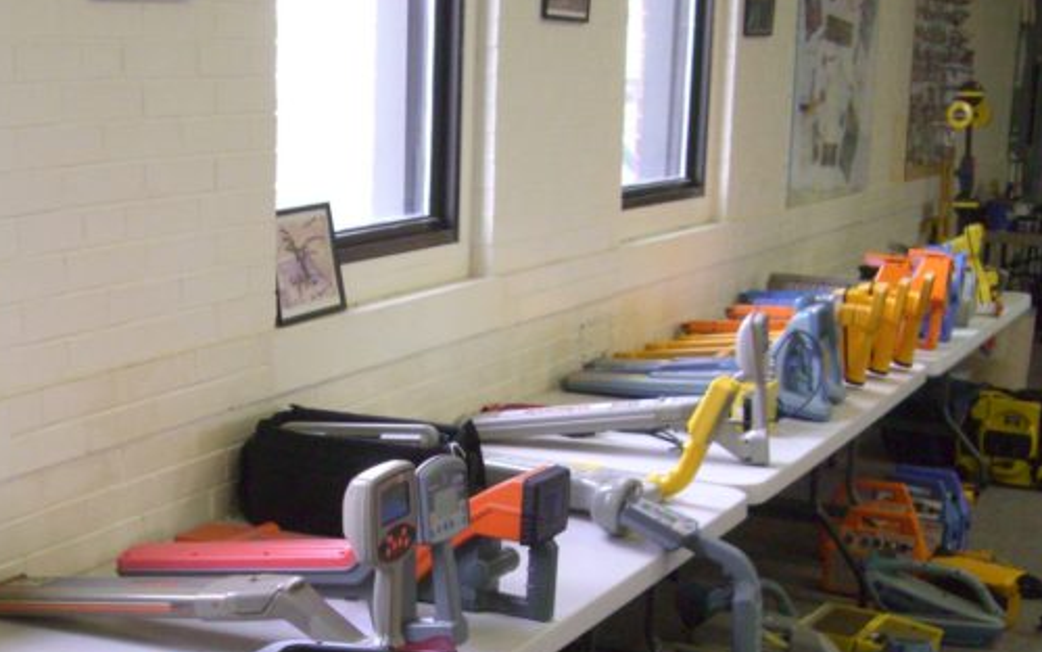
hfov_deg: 32.7
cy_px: 583
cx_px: 345
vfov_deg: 20.5
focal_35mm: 62
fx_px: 1761
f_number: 2.8
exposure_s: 1/100
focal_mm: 7.9
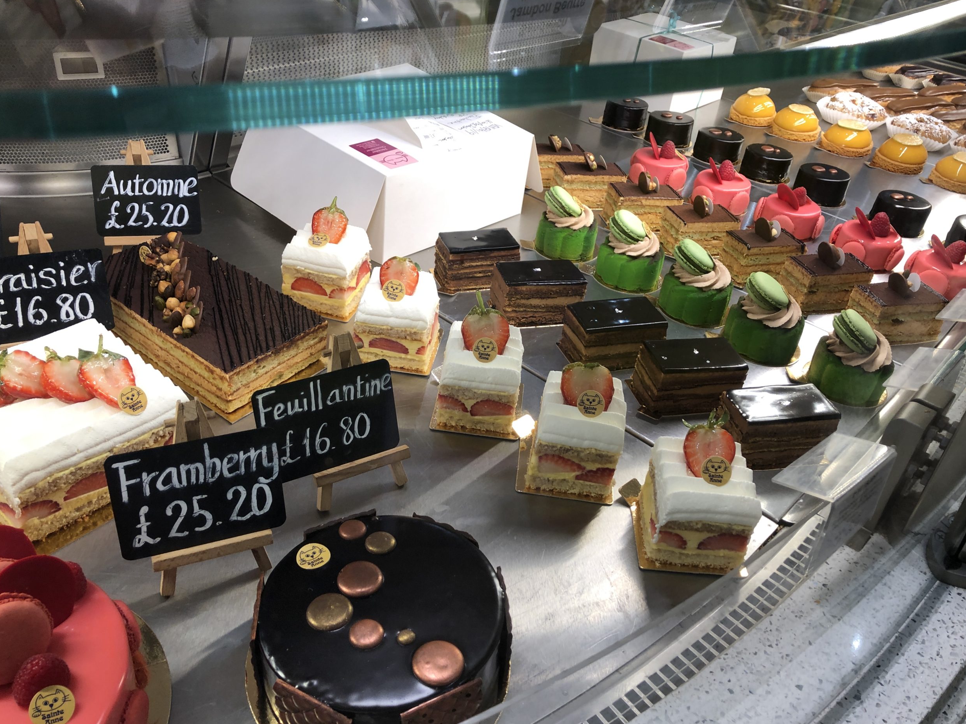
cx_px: 493
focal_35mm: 29
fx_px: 809
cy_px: 371
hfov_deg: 61.7
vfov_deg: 48.2
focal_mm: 3.99
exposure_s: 1/50
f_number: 1.8
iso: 25
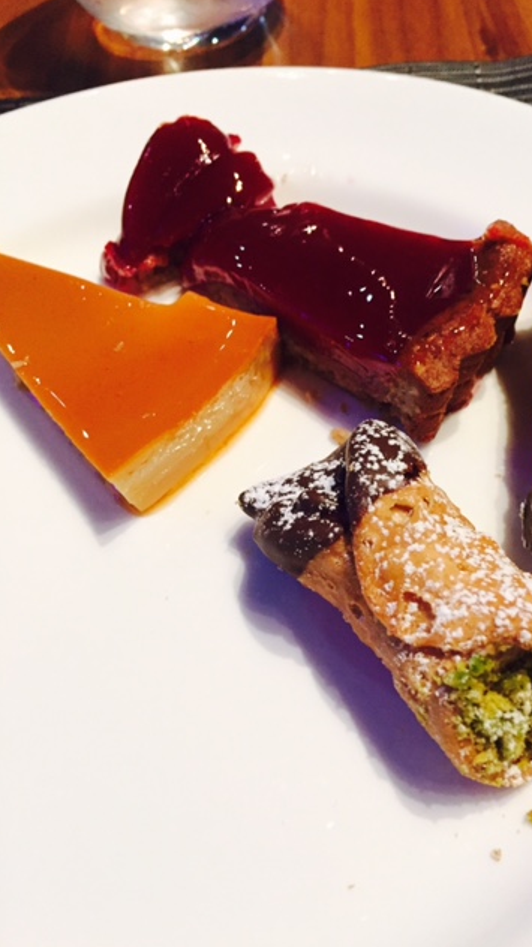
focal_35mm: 32
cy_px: 472
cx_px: 354
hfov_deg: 36.3
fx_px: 803
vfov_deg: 61.0
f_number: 2.2
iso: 250
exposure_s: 1/30
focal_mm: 4.15
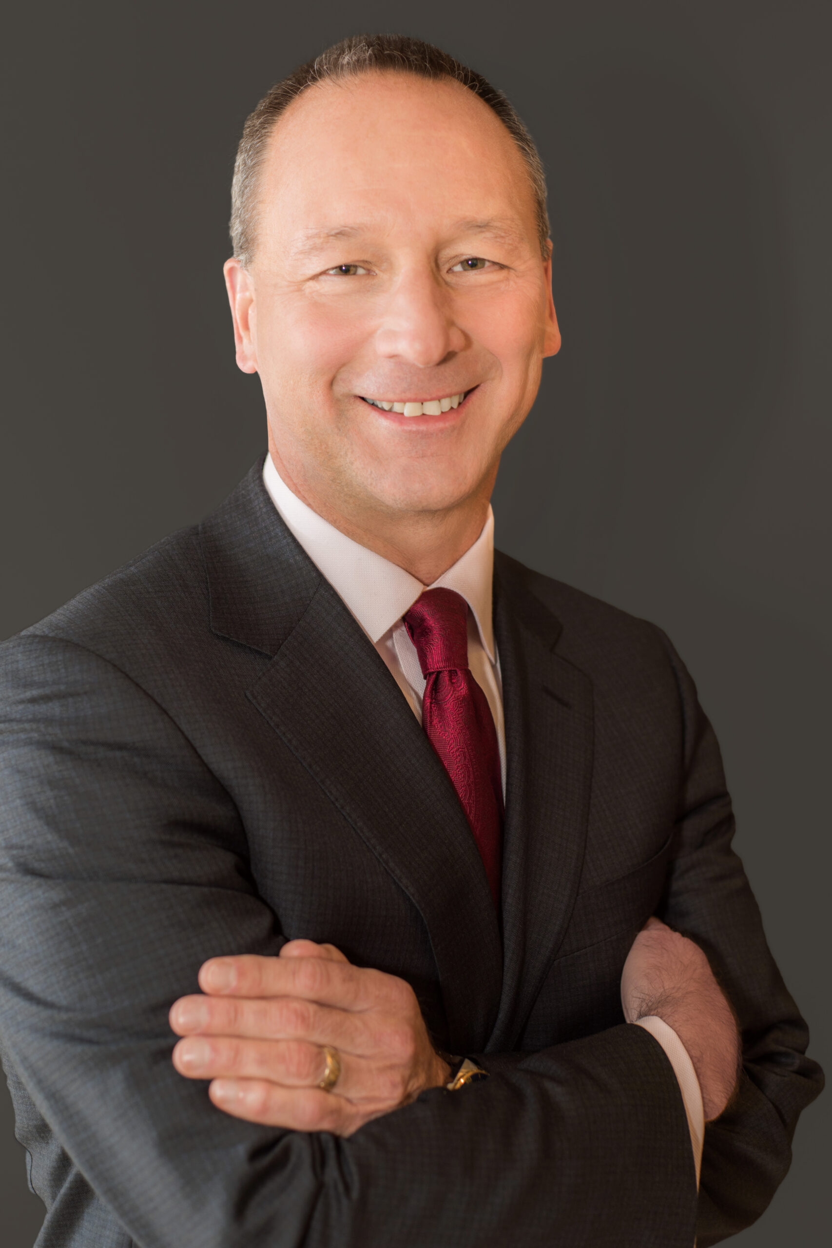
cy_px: 624
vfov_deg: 39.6
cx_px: 416
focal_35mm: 50
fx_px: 1733
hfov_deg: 27.0
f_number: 3.2
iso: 160
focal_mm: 50
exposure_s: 1/60
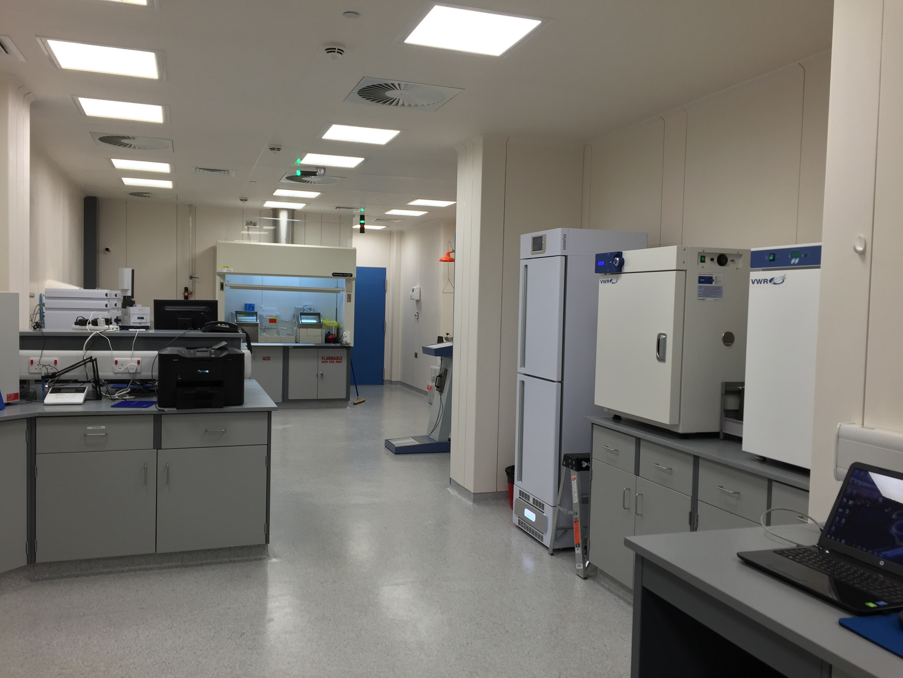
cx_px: 452
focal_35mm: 29
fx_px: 756
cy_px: 339
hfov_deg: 61.7
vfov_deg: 48.2
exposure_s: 1/50
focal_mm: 4.15
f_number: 2.2
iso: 32
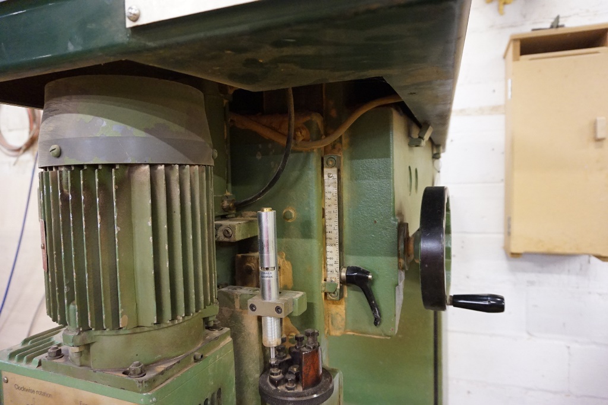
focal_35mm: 24
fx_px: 405
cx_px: 304
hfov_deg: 73.7
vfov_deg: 53.1
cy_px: 202
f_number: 3.5
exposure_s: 1/30
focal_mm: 16
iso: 3200
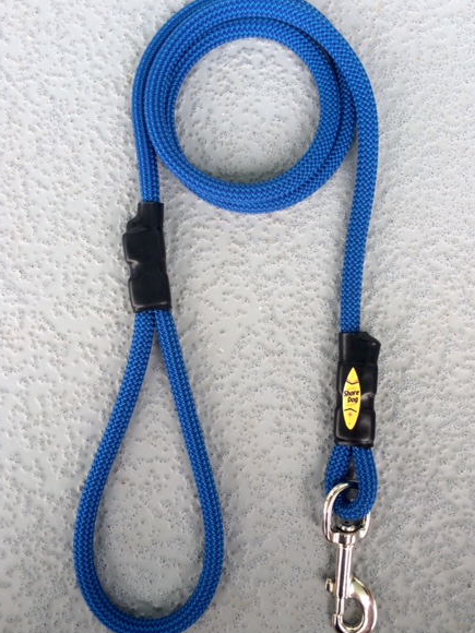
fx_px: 585
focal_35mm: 32
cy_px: 314
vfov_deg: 56.8
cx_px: 248
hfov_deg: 44.1
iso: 32
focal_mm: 4.15
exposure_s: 1/234
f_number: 2.2
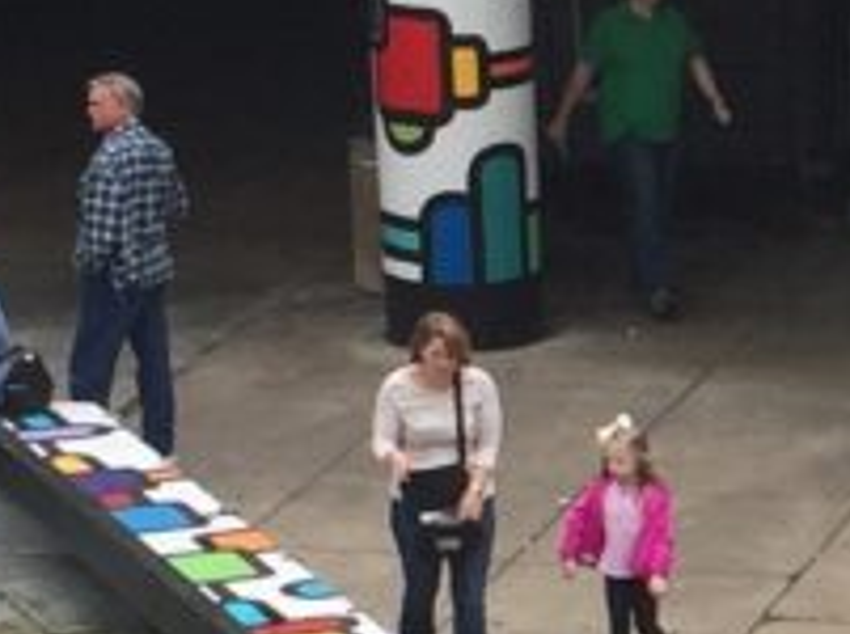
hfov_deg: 8.5
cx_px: 1700
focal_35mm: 222
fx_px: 5441
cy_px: 858
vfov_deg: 6.6
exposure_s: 1/775
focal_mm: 4.15
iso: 32
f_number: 2.2
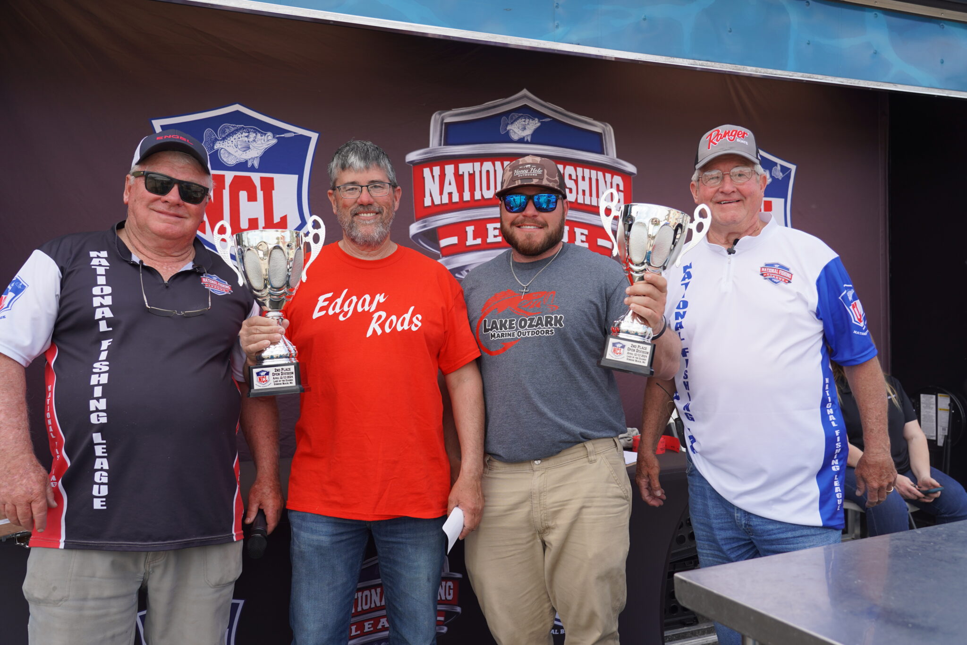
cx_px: 484
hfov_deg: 61.9
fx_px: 806
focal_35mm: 30
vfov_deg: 43.6
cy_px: 322
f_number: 4
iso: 100
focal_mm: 30
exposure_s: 1/250
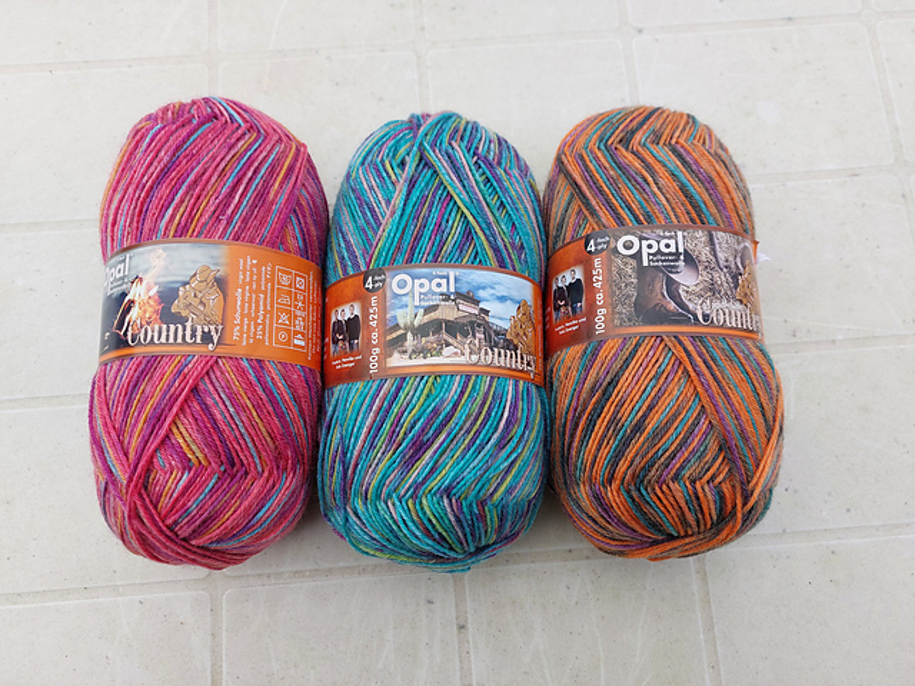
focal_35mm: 25
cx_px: 458
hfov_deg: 69.4
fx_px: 661
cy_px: 343
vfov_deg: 54.9
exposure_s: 1/100
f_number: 1.8
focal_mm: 5.23
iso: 32
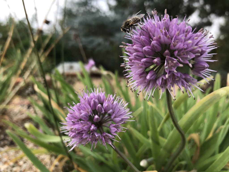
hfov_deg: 63.4
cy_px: 86
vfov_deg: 49.7
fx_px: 185
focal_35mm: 28
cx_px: 114
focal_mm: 3.99
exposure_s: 1/665
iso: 20
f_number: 1.8
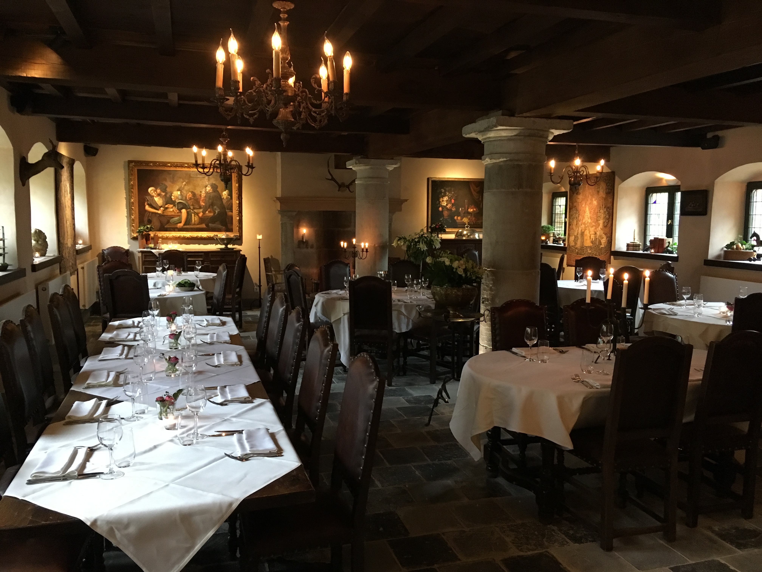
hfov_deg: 61.7
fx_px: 638
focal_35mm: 29
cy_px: 286
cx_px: 381
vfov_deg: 48.2
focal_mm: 4.15
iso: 250
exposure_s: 1/17
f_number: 2.2
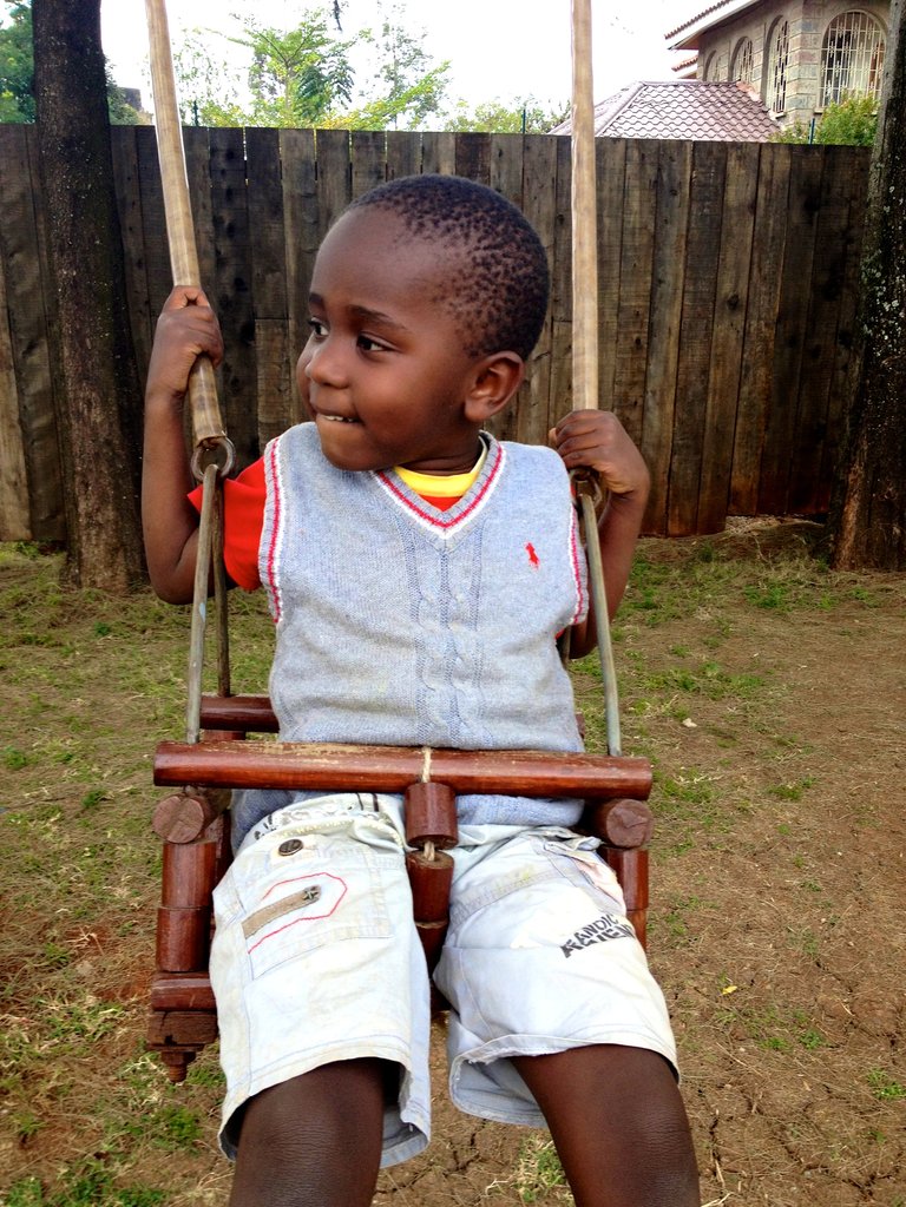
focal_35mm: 35
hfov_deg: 40.7
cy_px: 604
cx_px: 453
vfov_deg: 52.6
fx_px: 1221
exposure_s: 1/221
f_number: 2.4
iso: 50
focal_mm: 4.28
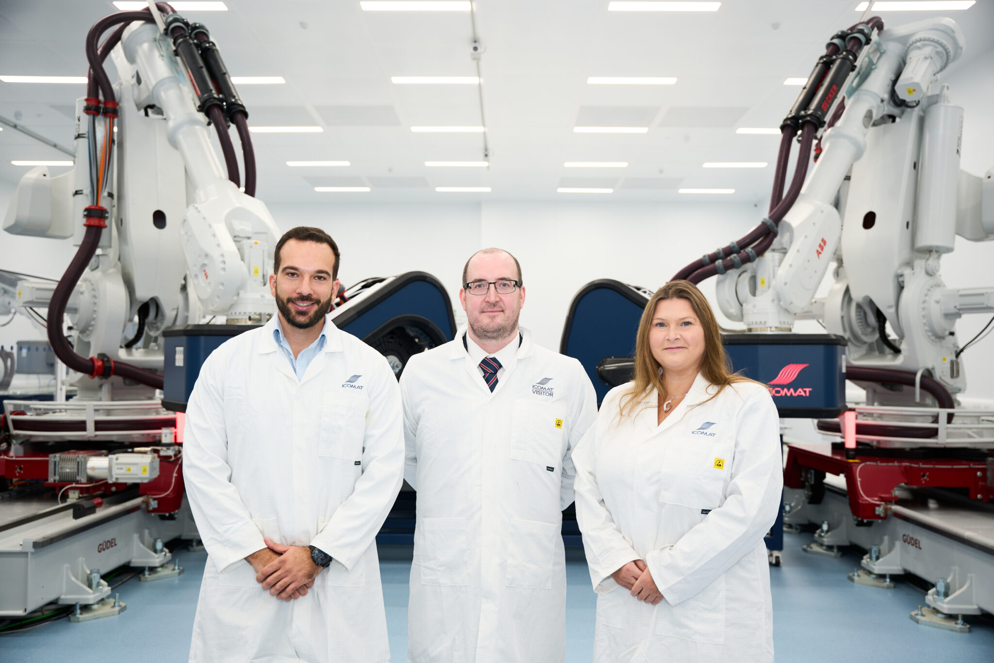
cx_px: 497
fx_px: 950
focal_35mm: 34
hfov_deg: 55.2
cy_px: 332
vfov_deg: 38.5
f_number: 3.5
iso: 200
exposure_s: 1/160
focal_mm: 34.4
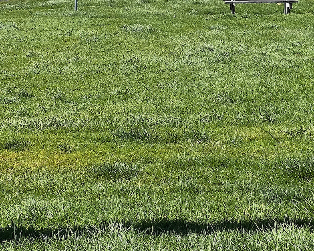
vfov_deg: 8.4
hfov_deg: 10.4
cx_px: 359
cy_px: 6
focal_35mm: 184
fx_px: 1710
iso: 32
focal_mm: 9
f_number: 2.8
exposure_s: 1/539
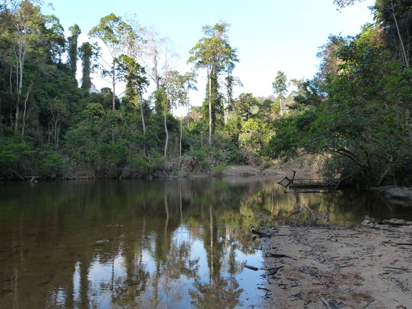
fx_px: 298
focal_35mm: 25
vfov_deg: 54.9
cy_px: 154
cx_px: 206
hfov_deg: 69.4
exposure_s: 1/100
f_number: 4
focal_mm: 4.5
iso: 160
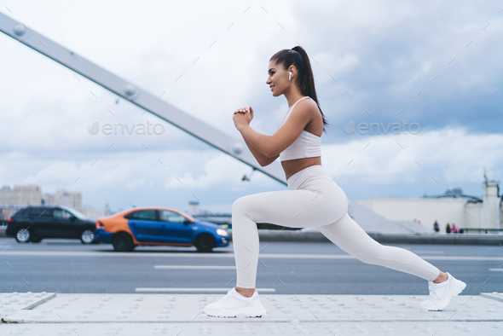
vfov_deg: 37.9
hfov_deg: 54.4
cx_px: 252
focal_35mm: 35
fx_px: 489
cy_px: 168
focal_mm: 35
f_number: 1.7
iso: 250
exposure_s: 1/400
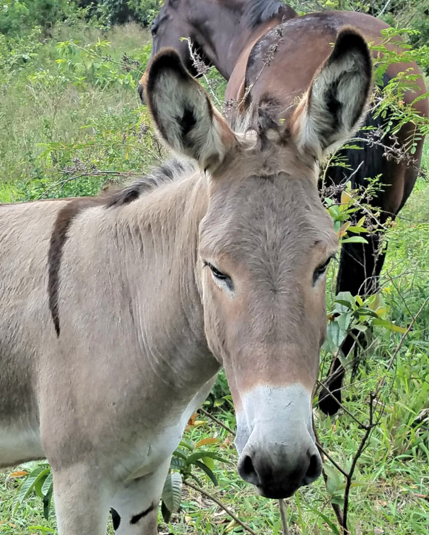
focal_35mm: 30
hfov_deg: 48.5
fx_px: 476
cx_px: 219
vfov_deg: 58.7
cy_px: 291
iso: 50
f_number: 1.7
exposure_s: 1/972
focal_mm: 4.2
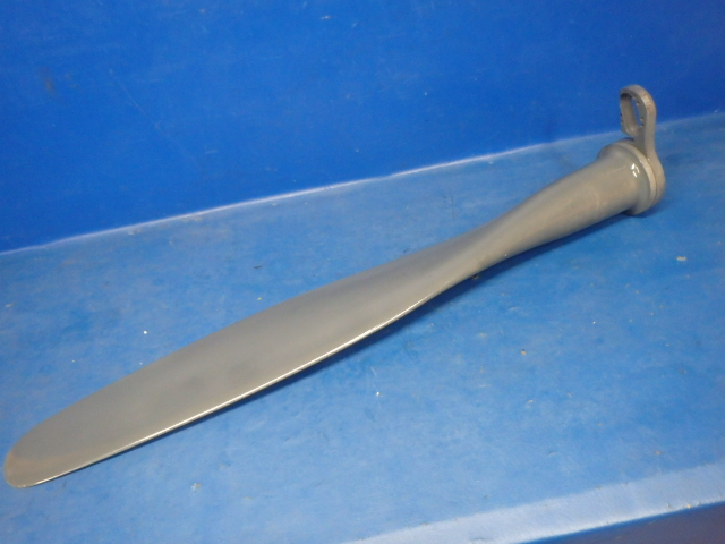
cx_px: 362
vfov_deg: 49.7
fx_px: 586
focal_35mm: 28
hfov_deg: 63.4
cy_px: 272
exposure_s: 1/25
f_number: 3.9
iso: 800
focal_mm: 5
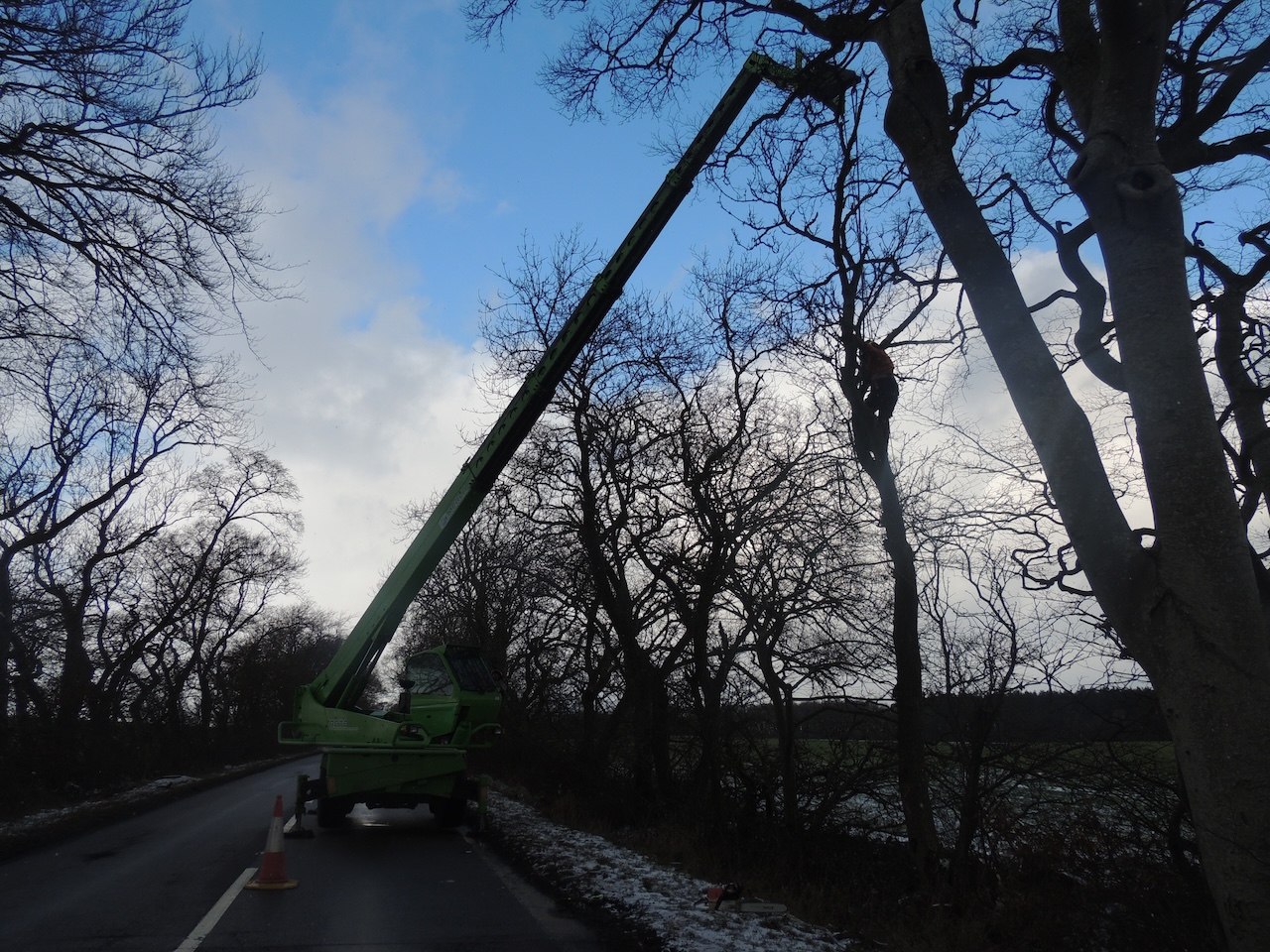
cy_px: 476
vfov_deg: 49.7
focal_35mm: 28
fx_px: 1027
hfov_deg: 63.4
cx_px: 635
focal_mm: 4.9
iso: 100
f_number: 3.1
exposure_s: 1/1000
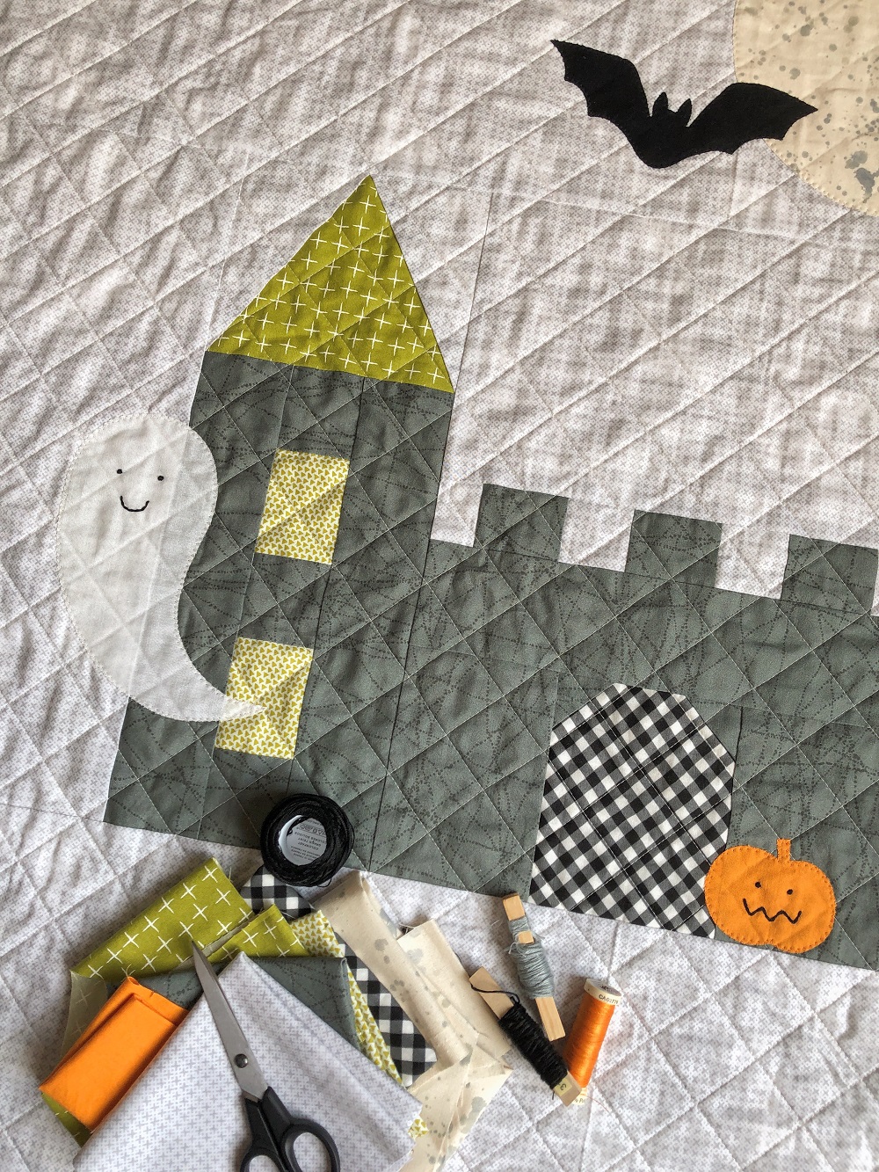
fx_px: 948
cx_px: 440
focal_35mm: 28
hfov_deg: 49.8
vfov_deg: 63.4
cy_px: 586
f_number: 1.8
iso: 32
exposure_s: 1/120
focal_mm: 3.99
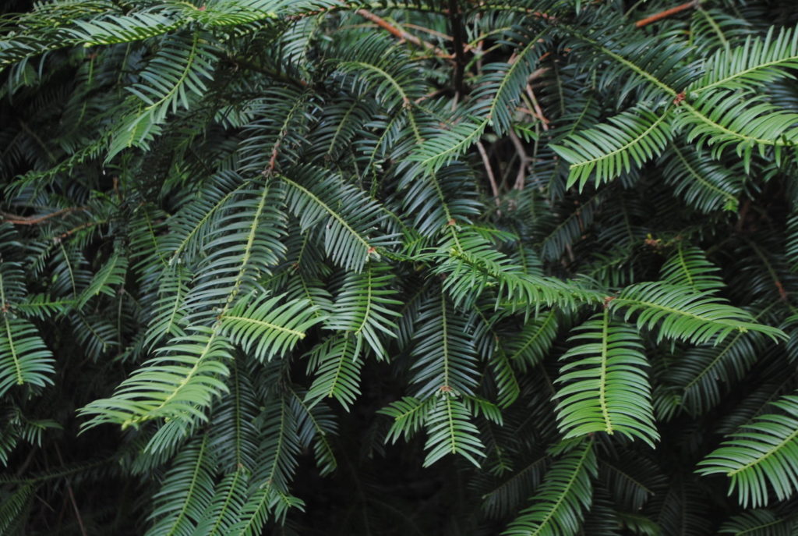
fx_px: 1332
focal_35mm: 60
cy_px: 268
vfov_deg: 22.7
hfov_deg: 33.3
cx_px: 399
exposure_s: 1/30
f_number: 5.3
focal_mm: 40
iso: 280
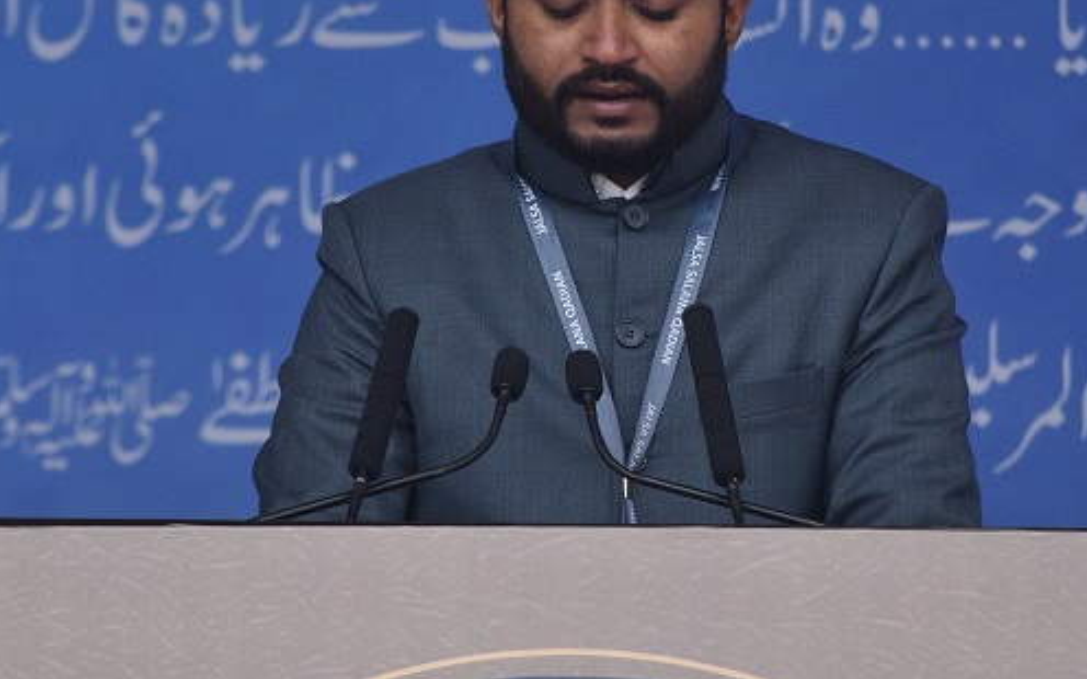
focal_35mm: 485
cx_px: 583
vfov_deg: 2.7
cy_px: 399
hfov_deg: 4.3
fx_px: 14368
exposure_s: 1/160
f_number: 11
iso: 400
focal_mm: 140
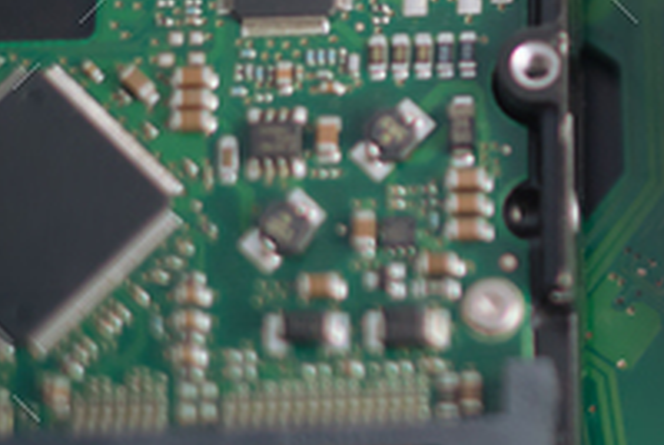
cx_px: 840
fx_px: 2882
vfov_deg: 8.7
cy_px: -101
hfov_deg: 12.8
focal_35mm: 156
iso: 250
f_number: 1.4
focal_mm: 35
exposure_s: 1/125
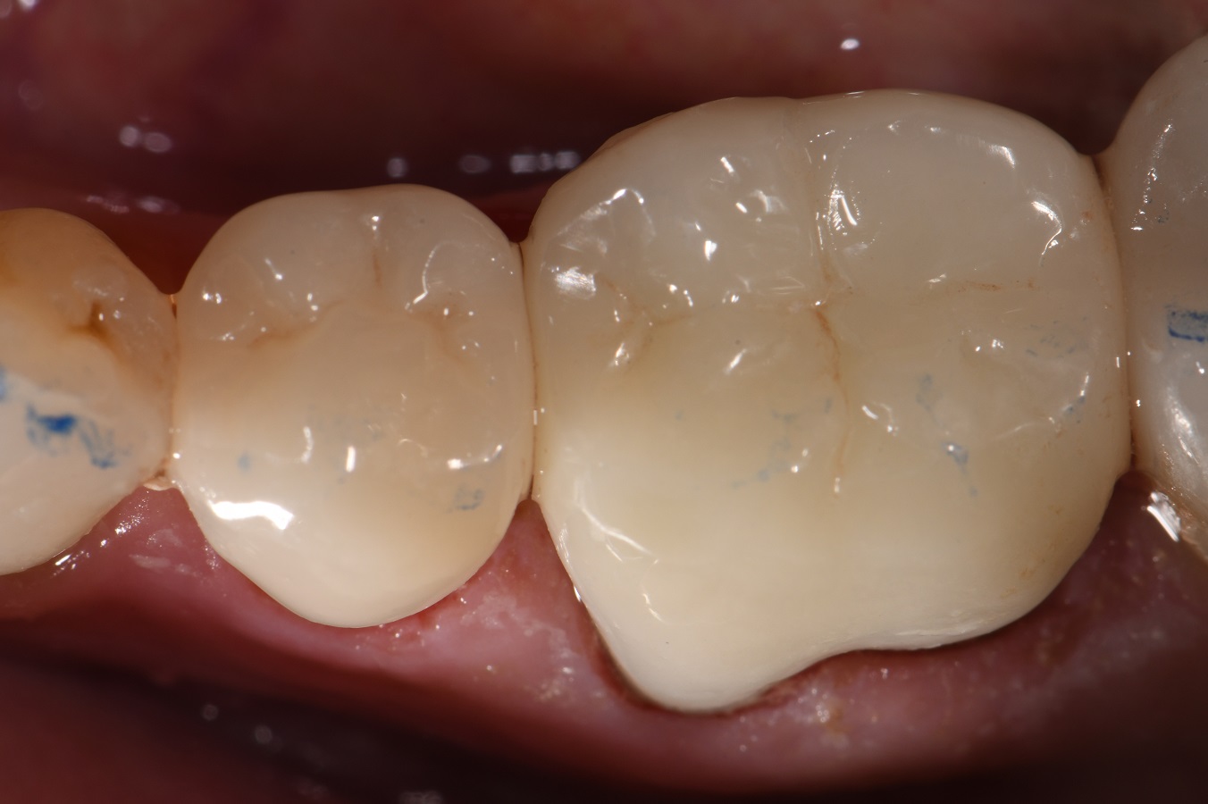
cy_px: 402
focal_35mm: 157
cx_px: 604
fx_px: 5265
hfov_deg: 13.1
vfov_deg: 8.7
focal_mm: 105
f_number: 32
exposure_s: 1/160
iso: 200
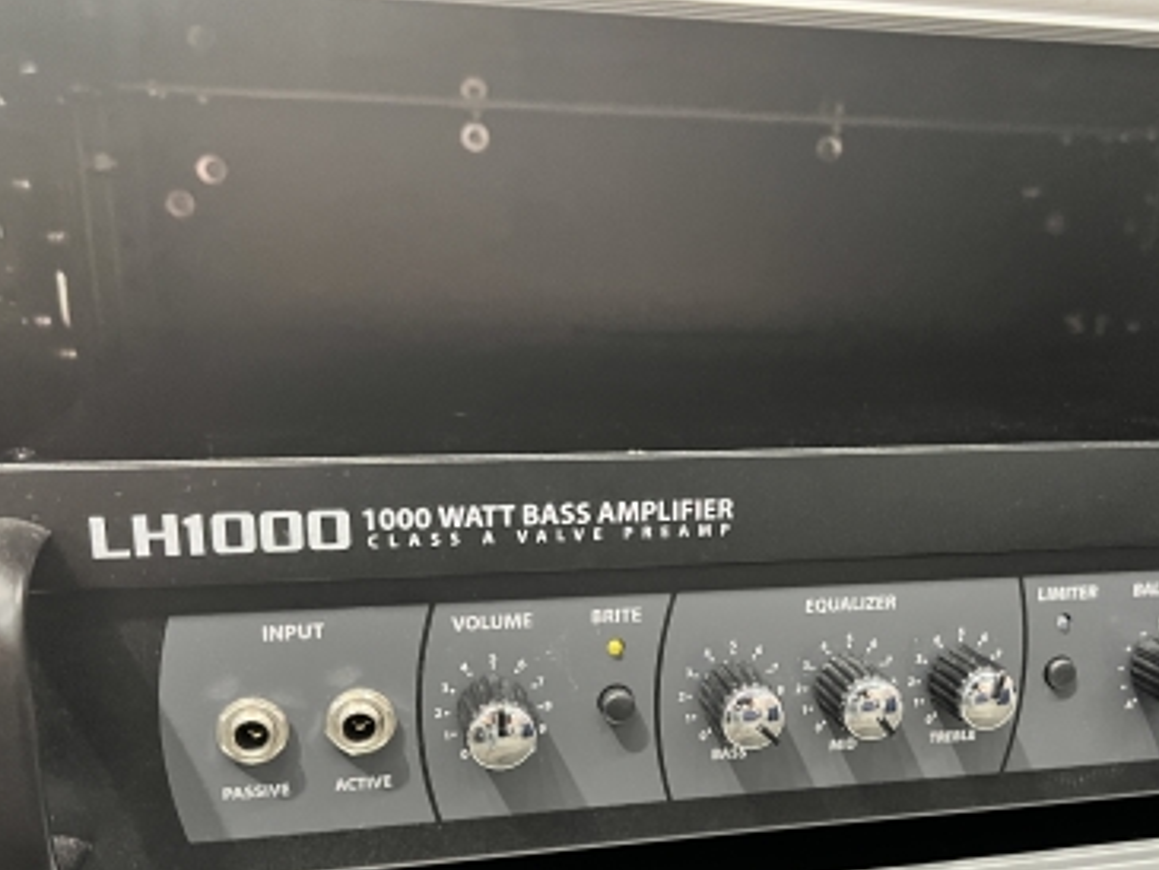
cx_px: 699
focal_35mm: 37
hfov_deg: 49.8
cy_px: 600
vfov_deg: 38.1
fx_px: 1239
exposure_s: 1/40
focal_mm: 5.1
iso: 400
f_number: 1.6
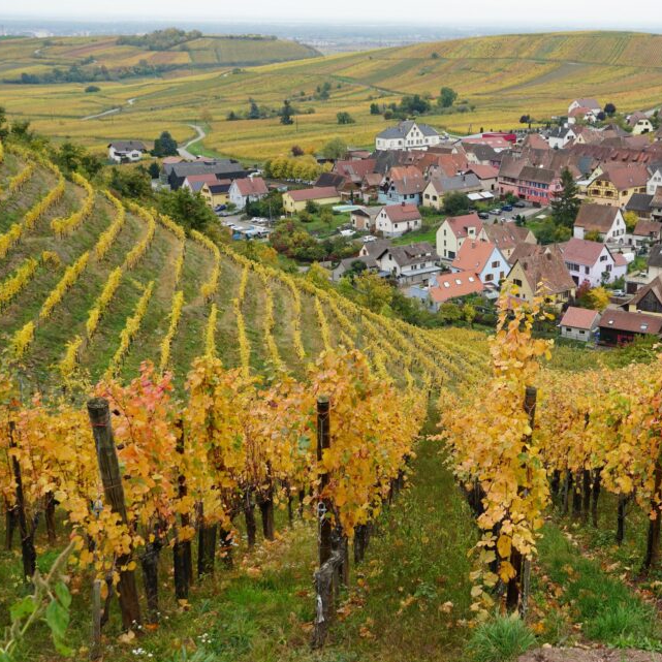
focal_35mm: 53
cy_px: 320
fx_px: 1147
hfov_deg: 31.5
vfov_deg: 32.2
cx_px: 518
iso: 100
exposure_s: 1/80
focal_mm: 26
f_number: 5
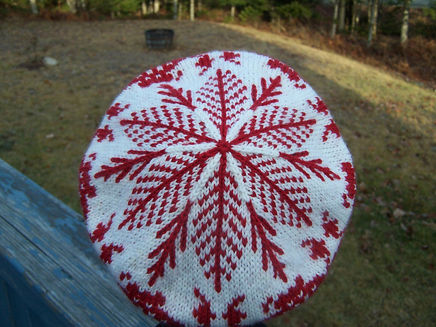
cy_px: 164
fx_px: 479
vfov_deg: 37.7
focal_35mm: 38
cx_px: 218
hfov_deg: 49.0
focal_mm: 6.3
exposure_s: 1/250
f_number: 2.8
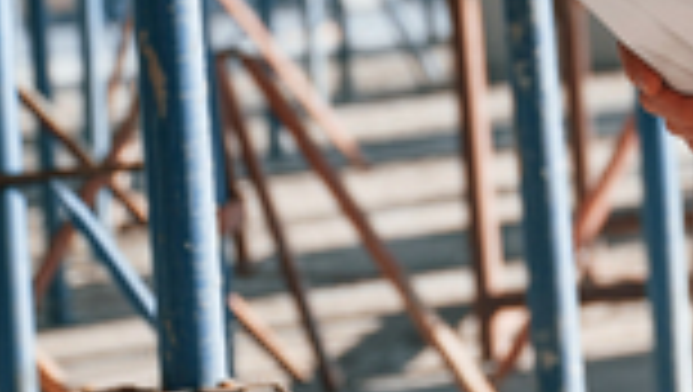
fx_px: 3385
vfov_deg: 6.4
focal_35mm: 184
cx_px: 972
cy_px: -372
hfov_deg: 11.3
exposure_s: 1/640
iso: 100
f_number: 3.2
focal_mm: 46
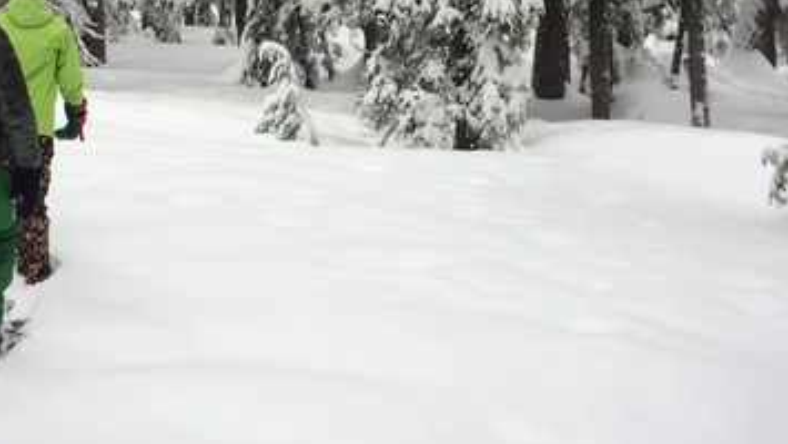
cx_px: 364
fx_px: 1191
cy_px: 13
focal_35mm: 57
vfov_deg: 20.5
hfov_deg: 36.6
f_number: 2.2
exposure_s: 1/133
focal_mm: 4.15
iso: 32
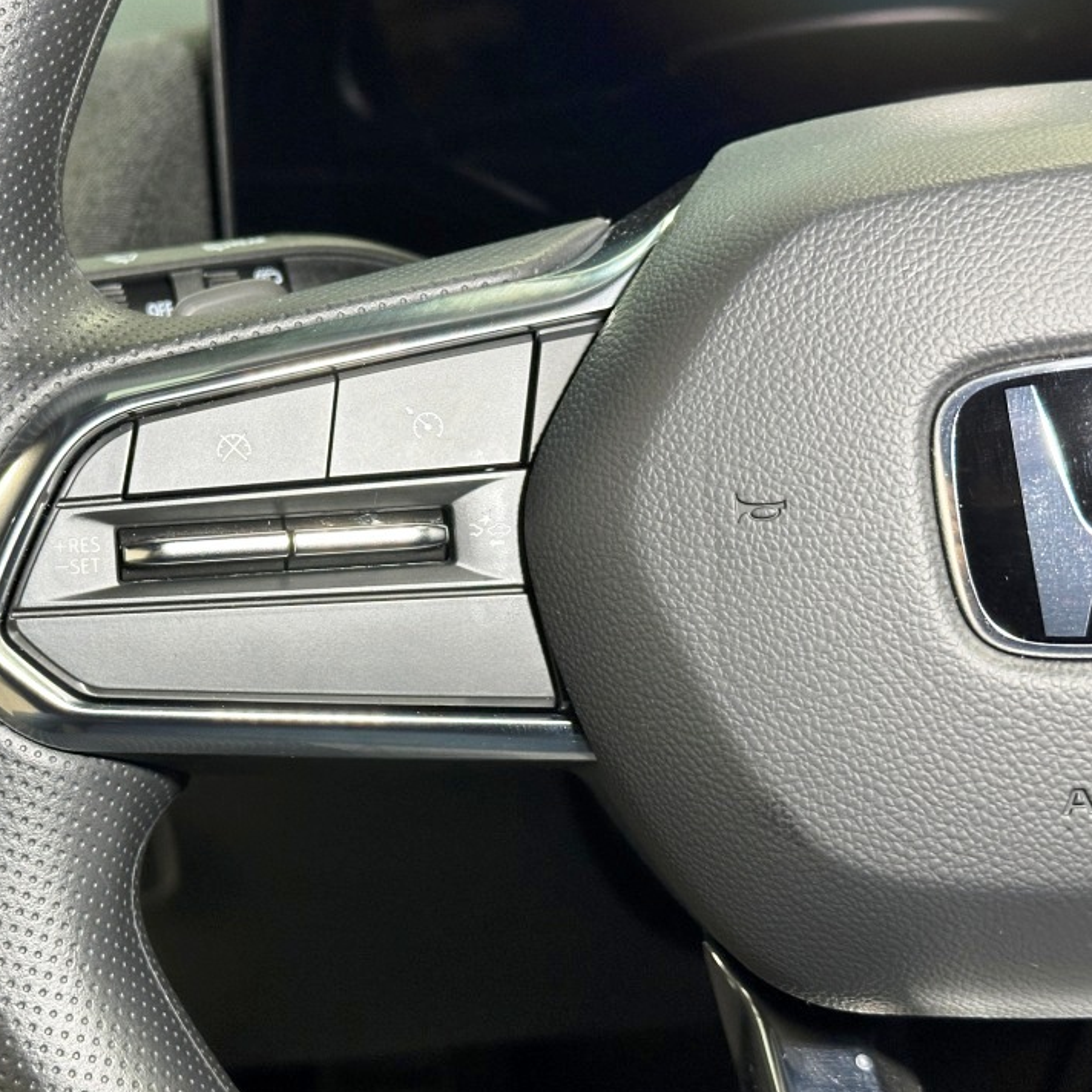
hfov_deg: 27.9
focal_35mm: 61
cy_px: 511
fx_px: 2177
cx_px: 322
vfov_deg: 28.2
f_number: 1.78
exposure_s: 1/40
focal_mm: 6.86
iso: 400
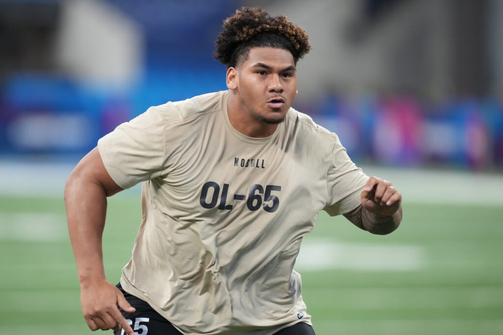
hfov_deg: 5.2
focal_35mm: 400
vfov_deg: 3.4
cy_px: 168
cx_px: 252
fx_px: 5589
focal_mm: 400
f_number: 2.8
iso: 4000
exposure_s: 1/2000
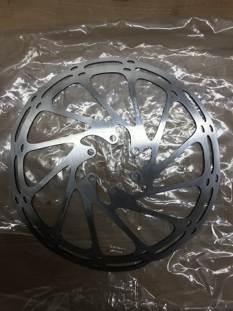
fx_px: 251
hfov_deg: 49.7
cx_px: 116
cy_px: 156
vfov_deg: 63.4
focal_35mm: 28
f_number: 1.8
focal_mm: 3.99
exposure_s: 1/60
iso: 25
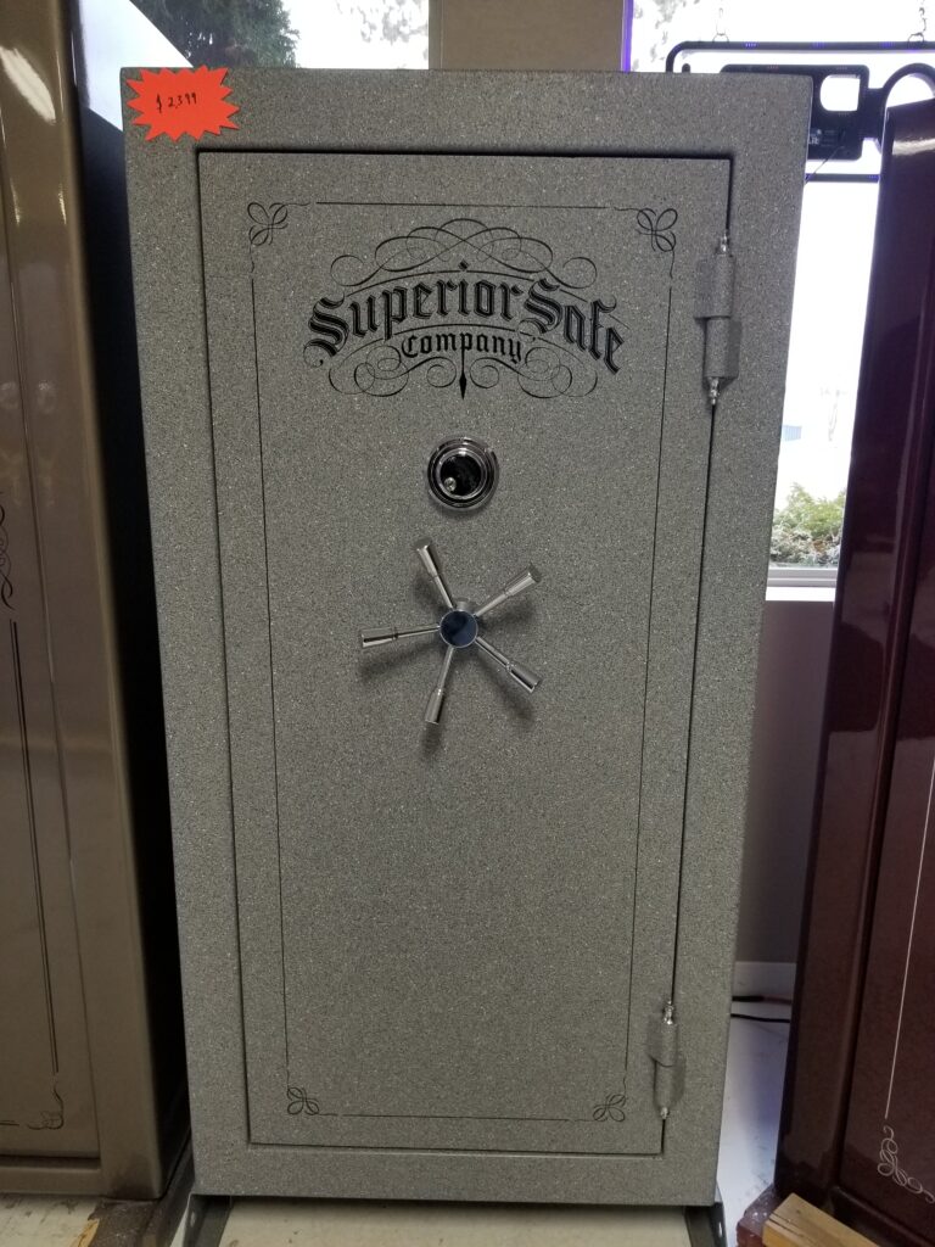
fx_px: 936
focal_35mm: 26
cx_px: 468
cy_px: 624
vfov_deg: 67.3
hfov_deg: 53.1
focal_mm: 4.3
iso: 125
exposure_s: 1/60
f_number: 1.7
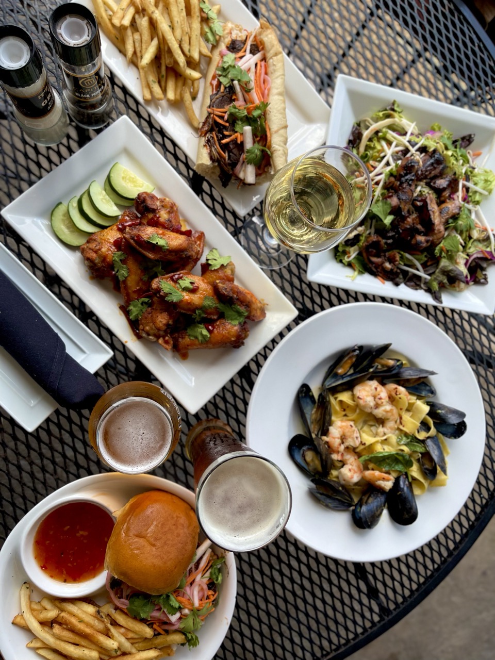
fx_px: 496
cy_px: 330
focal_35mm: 26
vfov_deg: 67.3
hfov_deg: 53.1
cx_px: 248
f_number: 1.6
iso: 50
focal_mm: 5.1
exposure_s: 1/1087
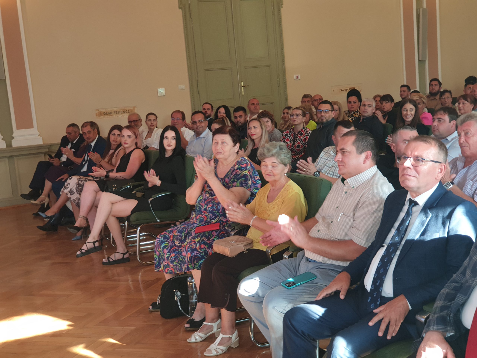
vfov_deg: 28.0
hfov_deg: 36.8
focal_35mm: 52
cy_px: 179
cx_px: 238
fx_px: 717
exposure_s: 1/33
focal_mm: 6
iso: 100
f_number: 2.4
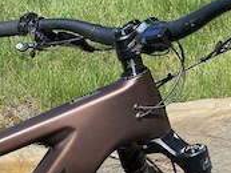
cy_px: 261
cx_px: -88
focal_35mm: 120
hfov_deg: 15.4
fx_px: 801
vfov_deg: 11.8
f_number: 1.6
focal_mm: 4.2
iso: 32
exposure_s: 1/2304
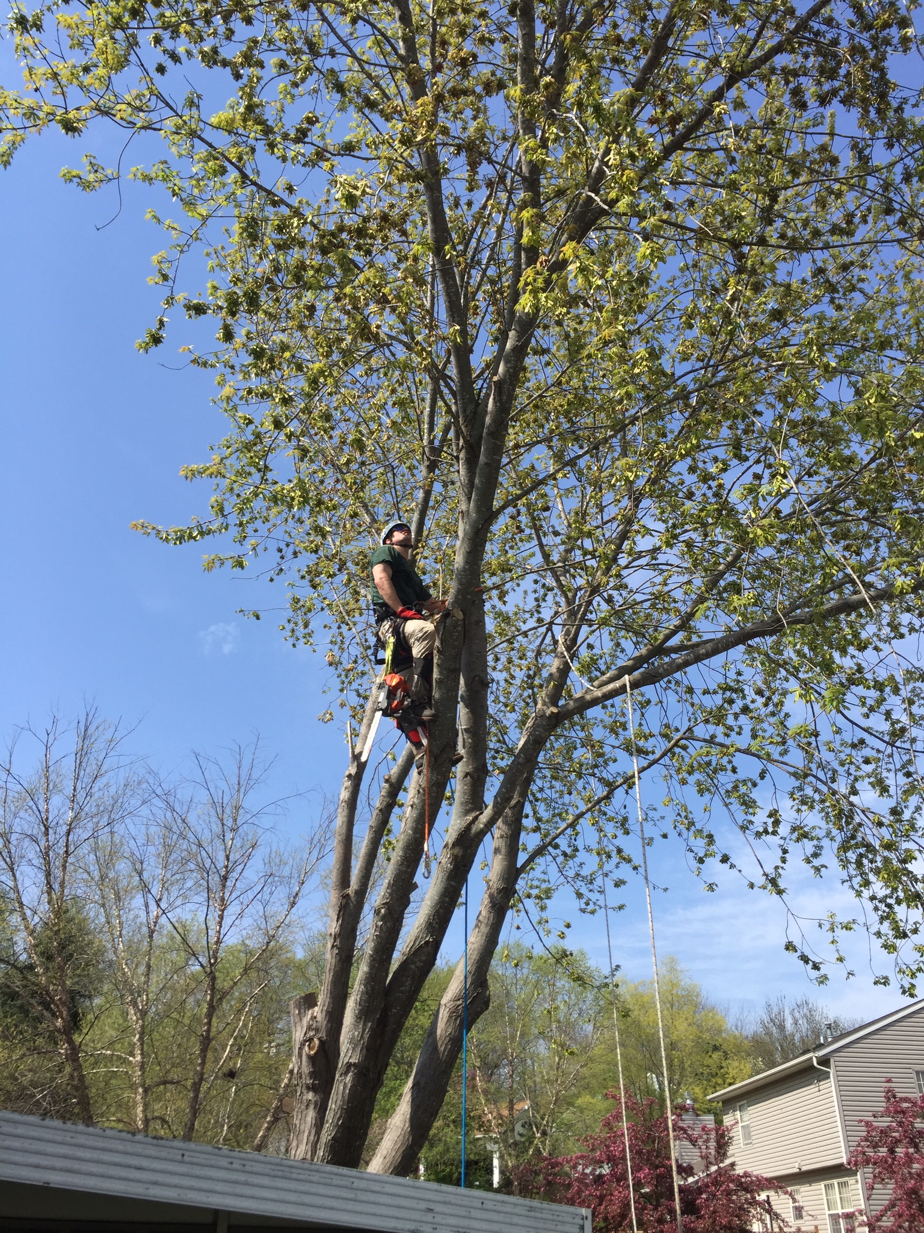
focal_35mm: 29
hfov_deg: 48.2
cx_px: 462
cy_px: 616
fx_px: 1032
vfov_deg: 61.7
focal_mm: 4.15
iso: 32
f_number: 2.2
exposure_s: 1/1522
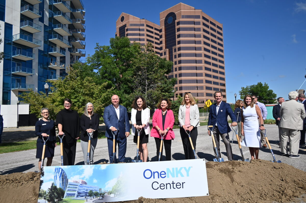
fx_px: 204
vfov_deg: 53.1
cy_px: 102
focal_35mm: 24
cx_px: 153
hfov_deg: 73.8
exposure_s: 1/800
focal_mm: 24
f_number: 10
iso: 320
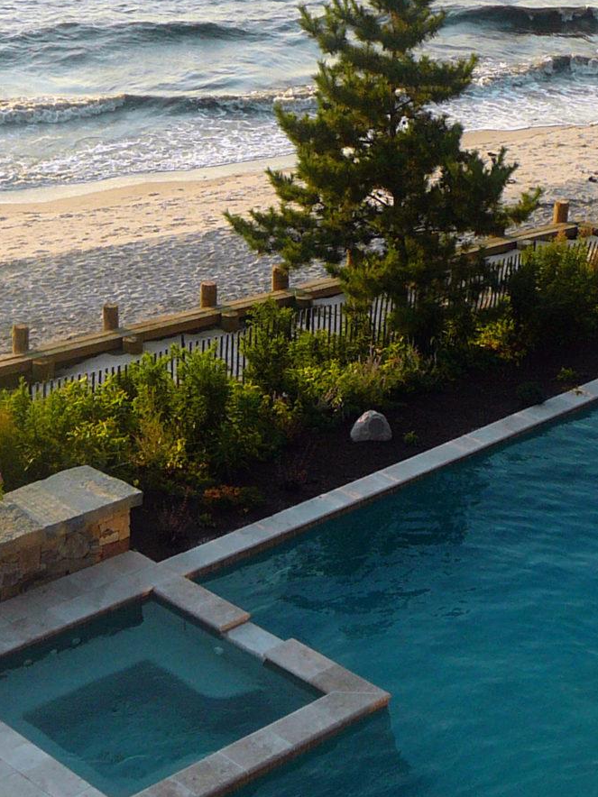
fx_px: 1751
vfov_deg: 25.7
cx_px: 316
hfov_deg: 19.4
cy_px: 394
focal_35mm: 76
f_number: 2.8
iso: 80
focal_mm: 5.2
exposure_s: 1/400
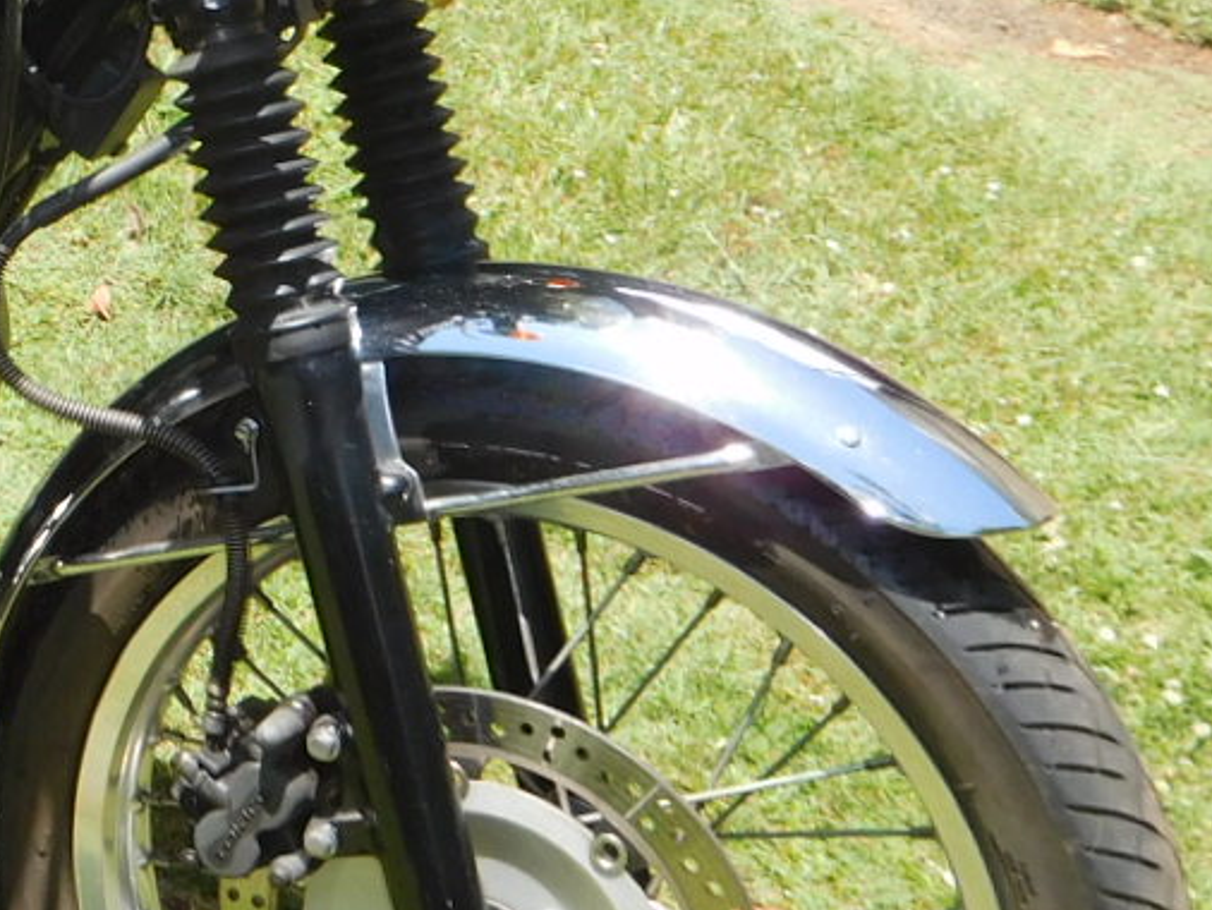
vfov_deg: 18.6
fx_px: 2767
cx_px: -398
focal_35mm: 79
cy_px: 285
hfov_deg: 22.0
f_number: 3.4
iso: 125
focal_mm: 4.5
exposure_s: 1/640
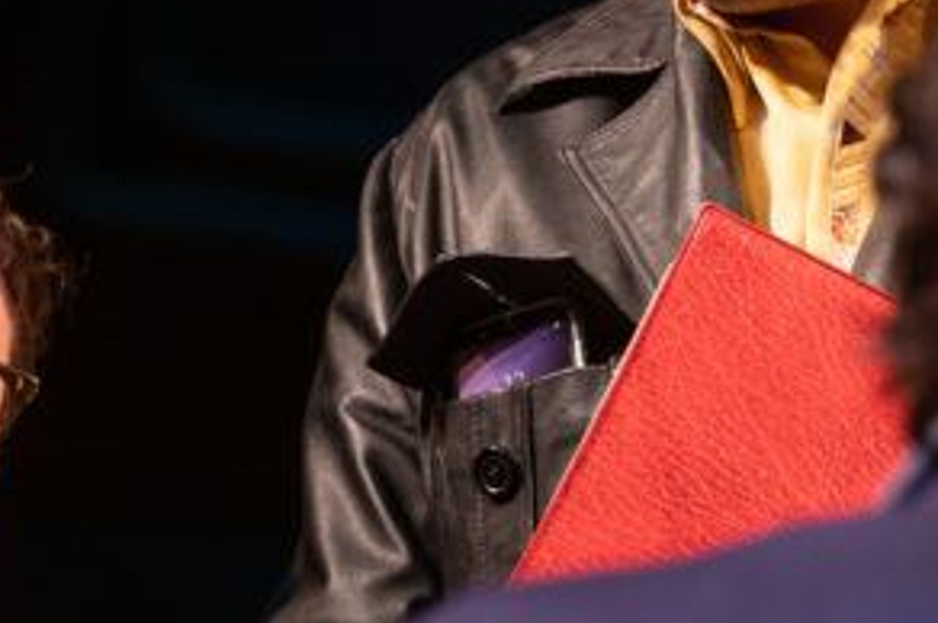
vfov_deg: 2.4
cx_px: 382
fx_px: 14627
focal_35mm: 562
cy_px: 432
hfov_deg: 3.7
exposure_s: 1/80
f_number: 4
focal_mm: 160
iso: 800
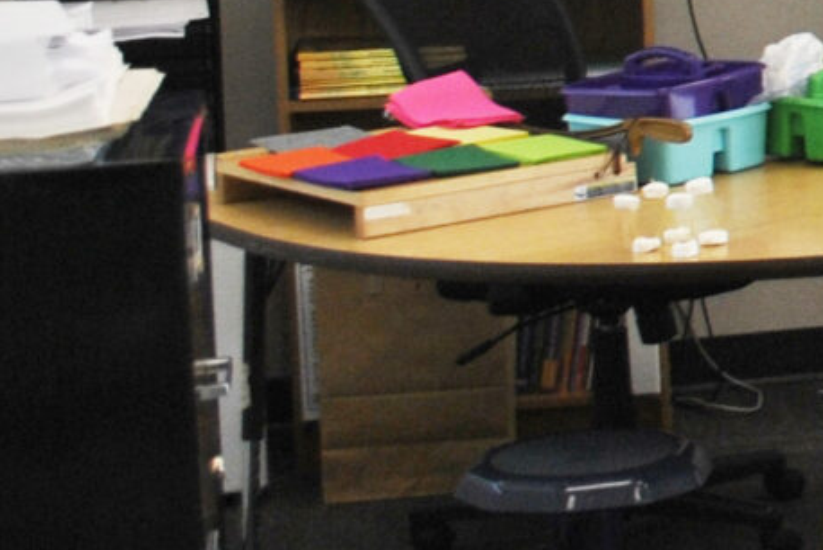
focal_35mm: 151
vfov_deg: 8.8
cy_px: -412
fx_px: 3454
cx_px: 1923
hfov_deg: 11.4
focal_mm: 18
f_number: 5
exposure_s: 1/100
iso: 200
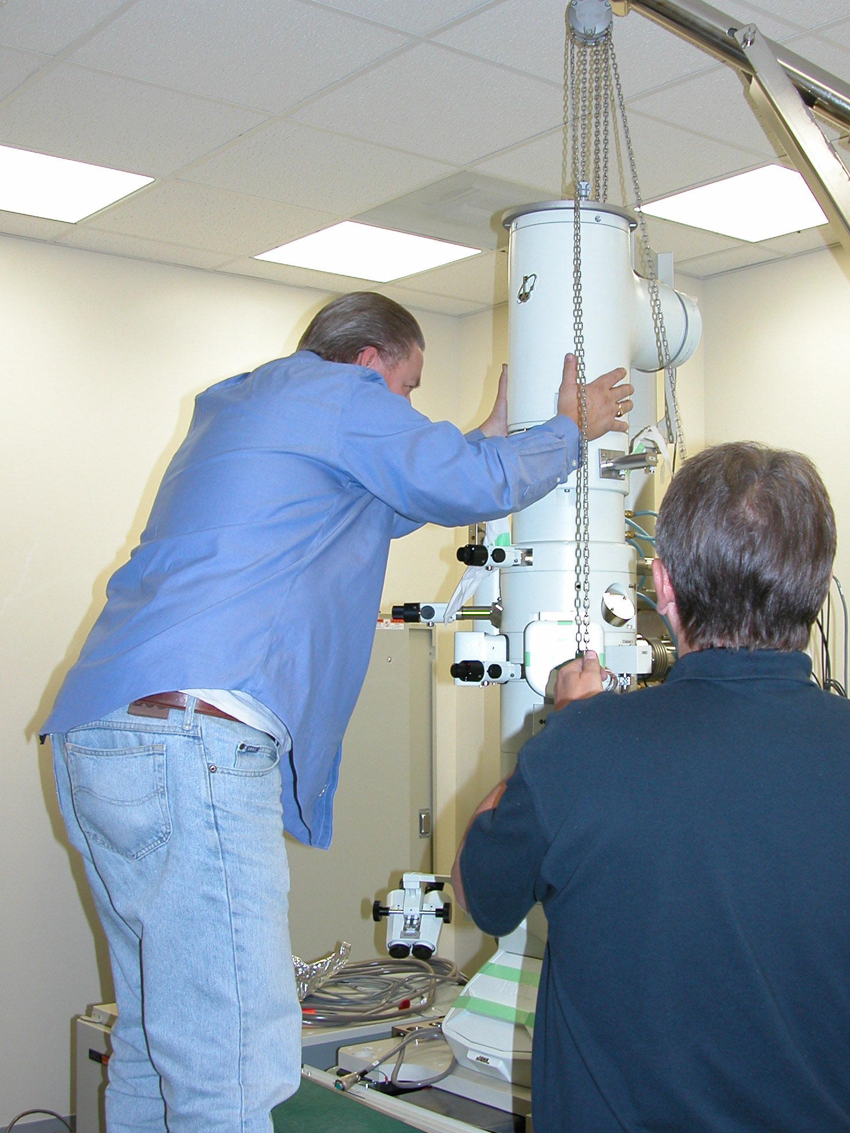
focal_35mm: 44
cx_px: 486
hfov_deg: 32.8
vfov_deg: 42.9
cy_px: 519
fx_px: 1440
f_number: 2.8
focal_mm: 8.9
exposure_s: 1/30
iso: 100
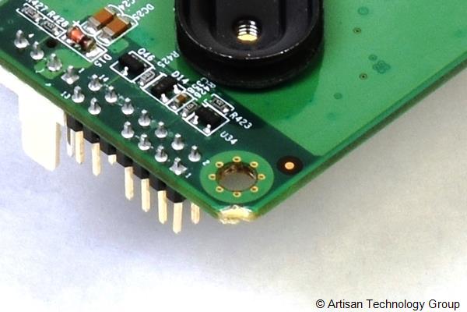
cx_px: 234
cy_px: 156
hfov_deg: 24.6
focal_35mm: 82
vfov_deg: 16.6
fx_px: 1070
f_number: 14
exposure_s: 1/200
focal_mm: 55
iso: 200
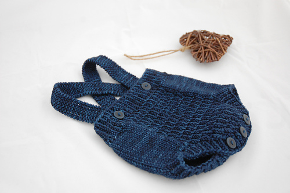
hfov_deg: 42.3
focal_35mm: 46
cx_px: 145
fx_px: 374
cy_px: 96
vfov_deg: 28.9
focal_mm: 31
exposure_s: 1/20
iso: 800
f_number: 4
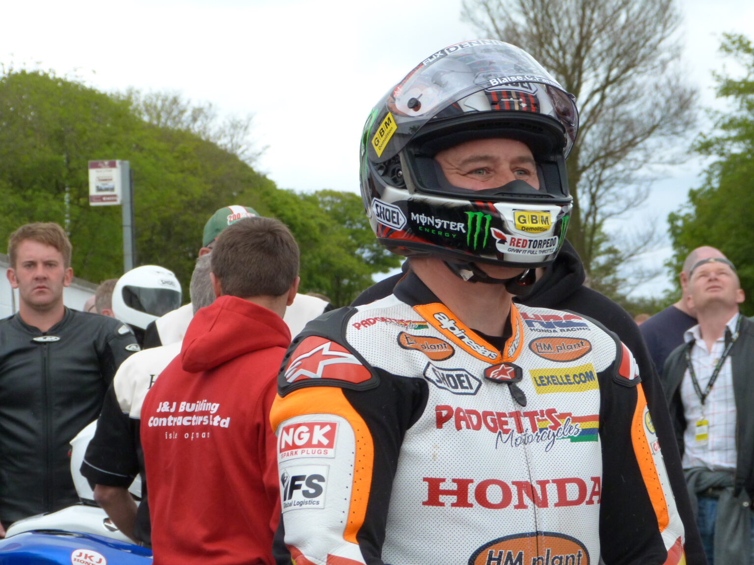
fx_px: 2701
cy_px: 282
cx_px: 377
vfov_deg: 12.0
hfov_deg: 15.9
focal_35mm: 124
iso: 250
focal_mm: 22.3
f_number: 4
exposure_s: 1/320
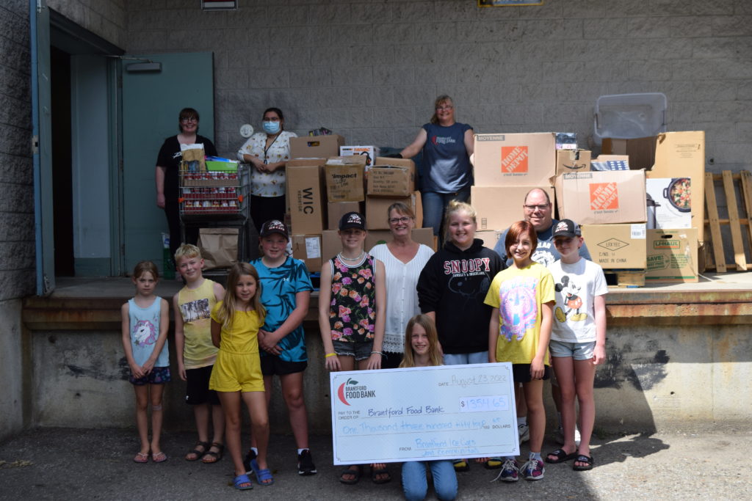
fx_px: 877
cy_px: 250
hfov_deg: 46.4
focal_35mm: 42
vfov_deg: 31.9
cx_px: 376
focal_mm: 28
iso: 400
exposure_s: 1/1600
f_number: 6.3
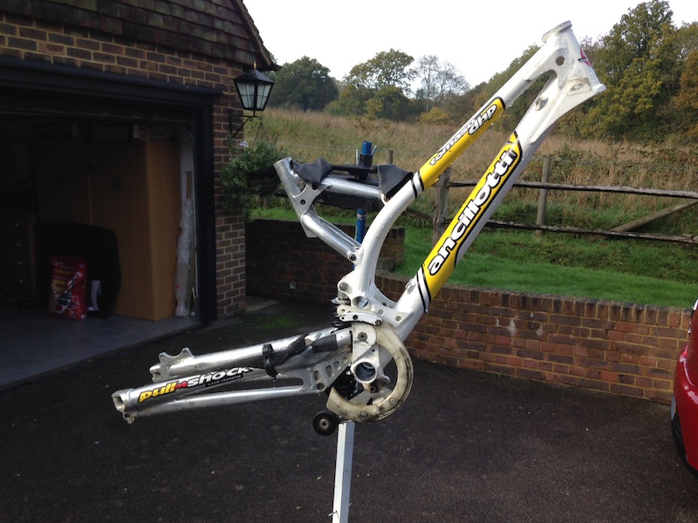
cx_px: 349
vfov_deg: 42.9
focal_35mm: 33
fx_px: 665
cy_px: 262
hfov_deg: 55.4
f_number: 2.4
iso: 50
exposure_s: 1/430
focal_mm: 4.12
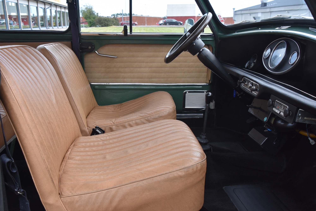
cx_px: 158
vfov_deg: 36.9
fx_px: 316
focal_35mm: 36
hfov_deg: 53.1
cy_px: 106
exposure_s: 1/400
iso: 800
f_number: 8
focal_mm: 24
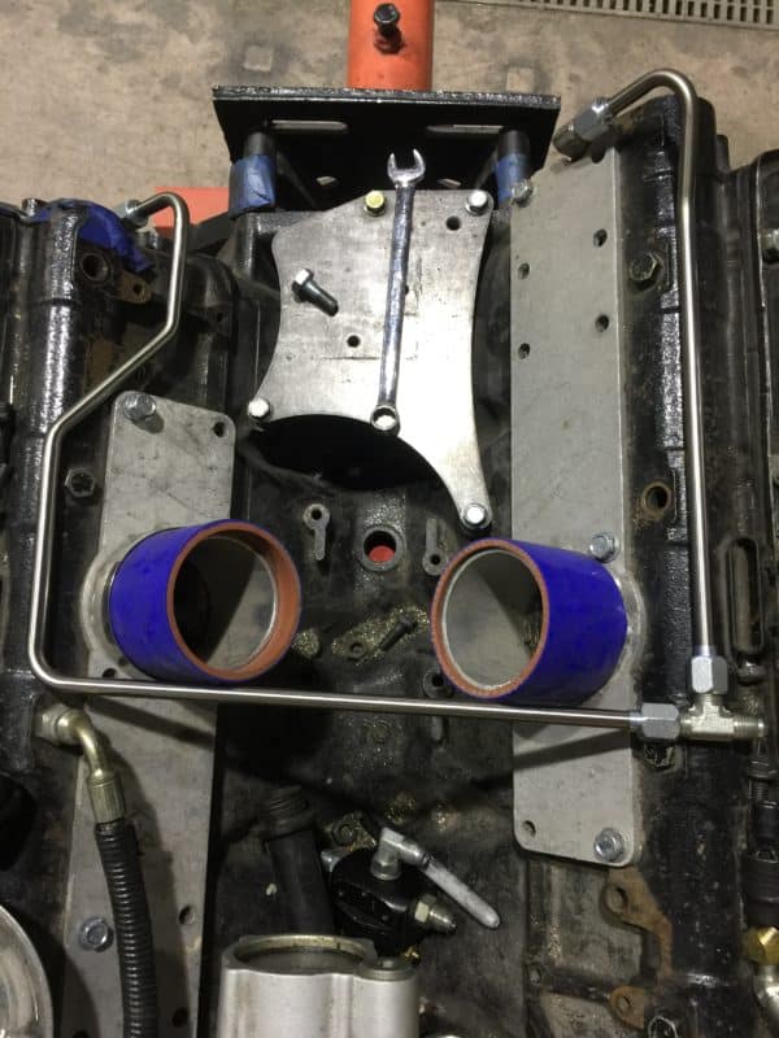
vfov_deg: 61.7
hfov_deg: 48.2
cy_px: 519
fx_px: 870
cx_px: 390
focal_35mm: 29
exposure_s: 1/15
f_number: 2.2
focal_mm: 4.15
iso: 64
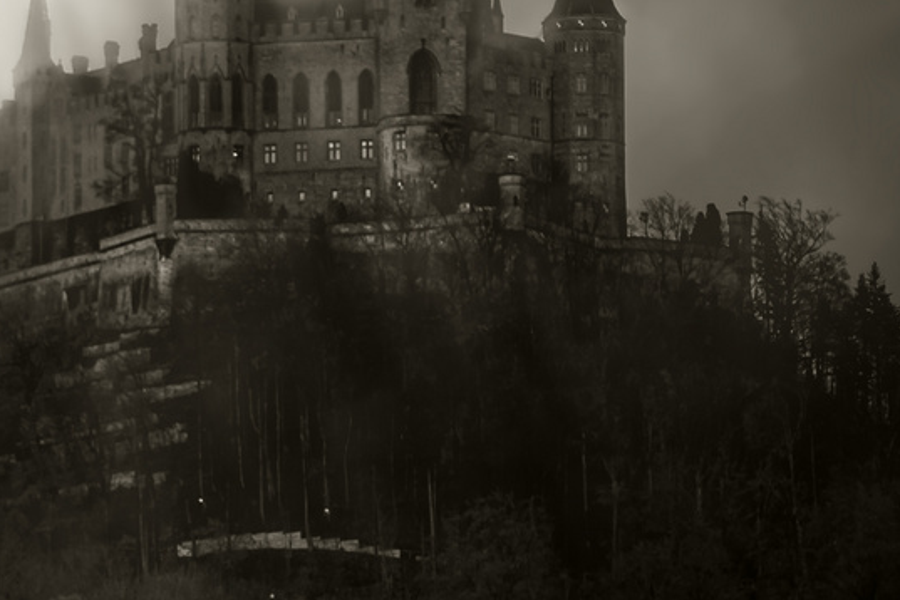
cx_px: -233
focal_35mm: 612
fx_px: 15299
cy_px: 193
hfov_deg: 3.4
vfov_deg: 2.2
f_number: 7.1
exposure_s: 1/250
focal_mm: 203
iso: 500
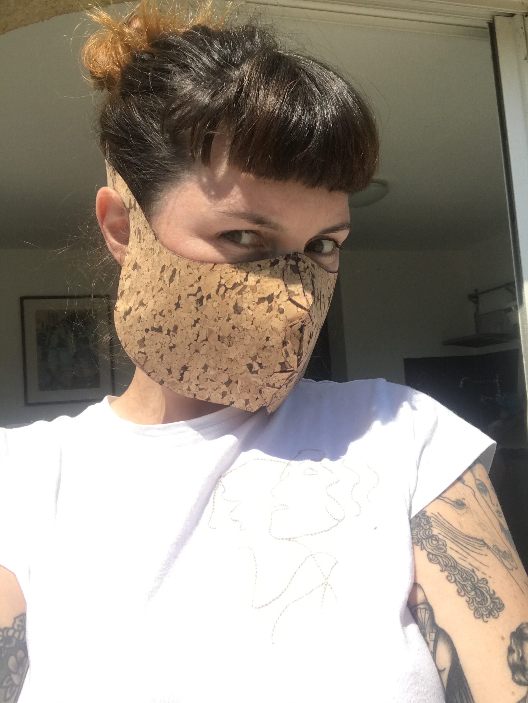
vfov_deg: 56.8
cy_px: 352
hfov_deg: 44.2
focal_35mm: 32
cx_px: 264
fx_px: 650
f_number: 2.2
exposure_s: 1/1222
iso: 25
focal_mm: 2.87
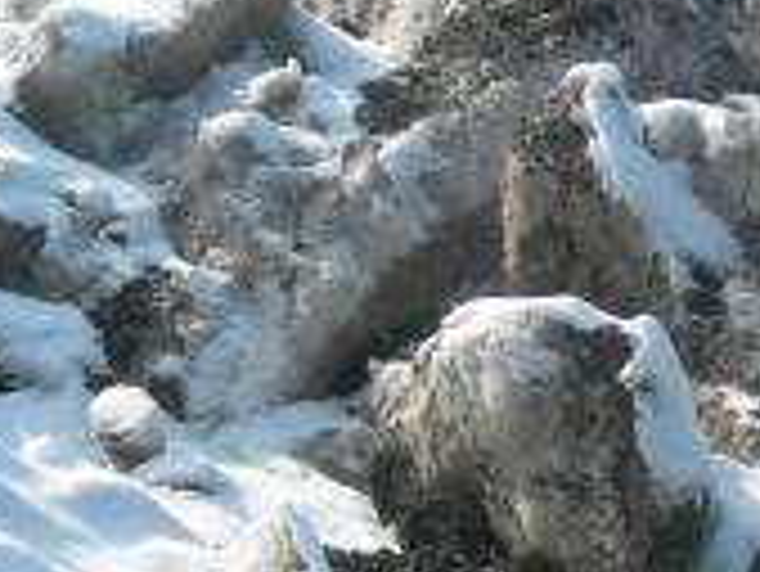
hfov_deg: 19.2
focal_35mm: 101
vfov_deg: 14.6
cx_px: 625
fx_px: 2219
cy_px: 182
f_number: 4.8
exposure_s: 1/343
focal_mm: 7.8
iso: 50
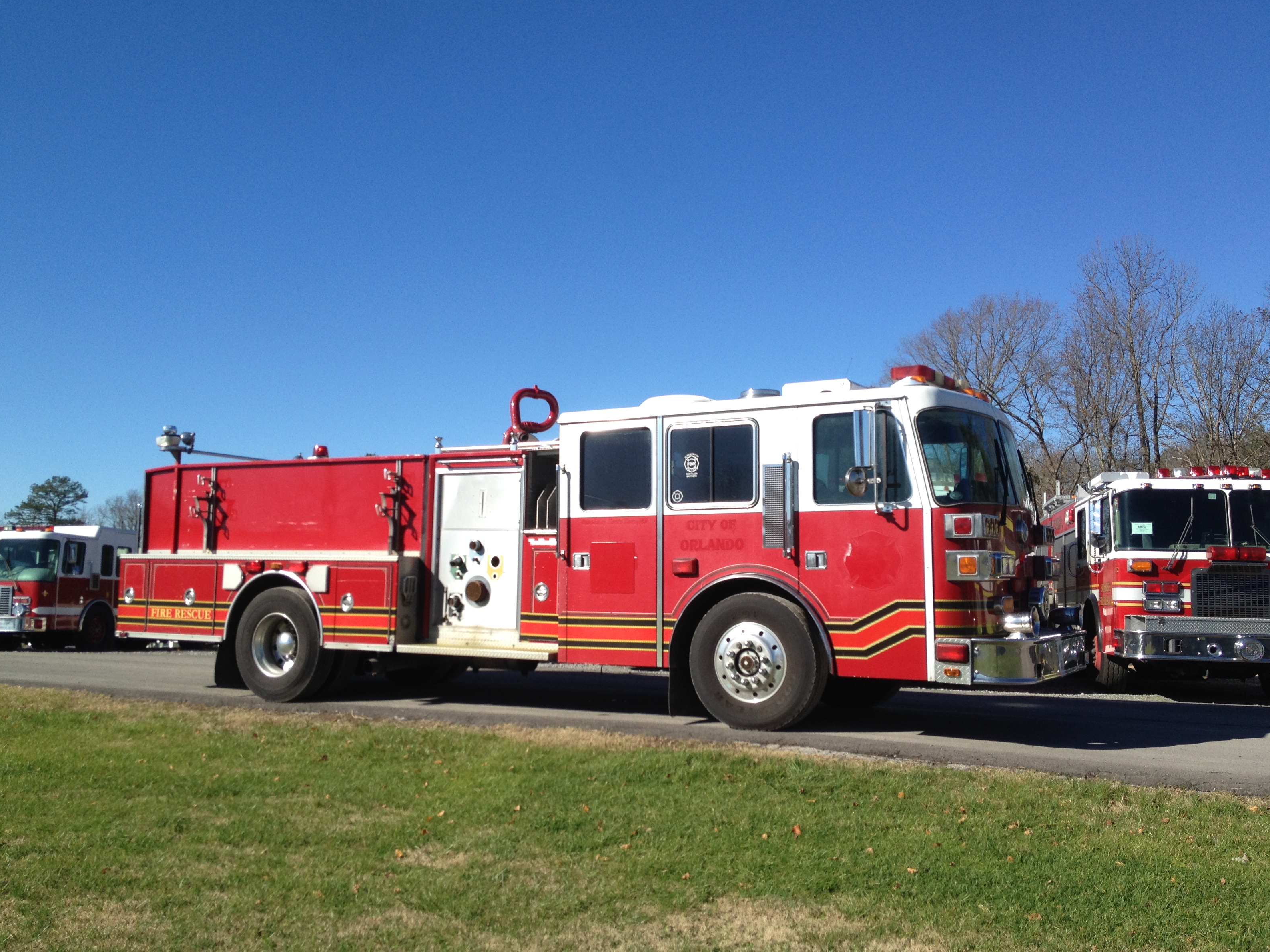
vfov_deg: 39.7
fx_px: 1321
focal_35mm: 36
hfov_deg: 51.4
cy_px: 475
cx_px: 632
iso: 50
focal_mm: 4.28
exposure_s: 1/1493
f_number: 2.4
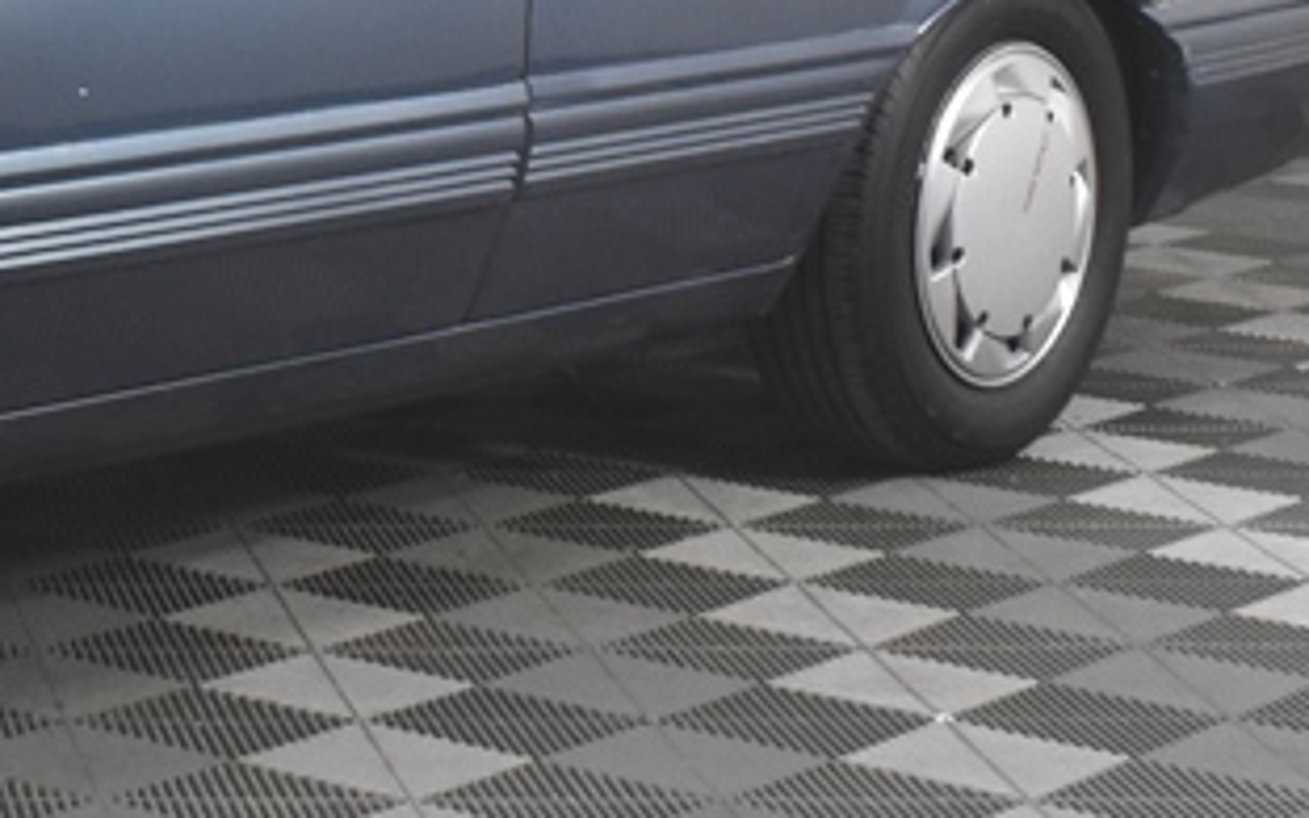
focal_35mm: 136
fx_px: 4840
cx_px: -516
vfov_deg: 9.6
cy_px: 31
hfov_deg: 14.6
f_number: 8
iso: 1600
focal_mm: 27
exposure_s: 1/250
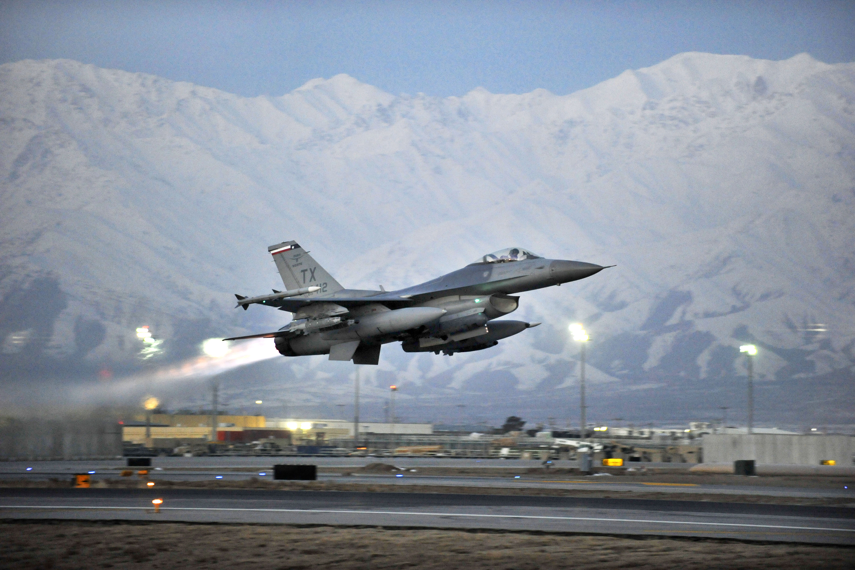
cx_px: 428
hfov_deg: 10.3
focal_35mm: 200
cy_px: 285
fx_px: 4750
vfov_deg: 6.9
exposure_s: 1/500
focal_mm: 200
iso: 4000
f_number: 2.8
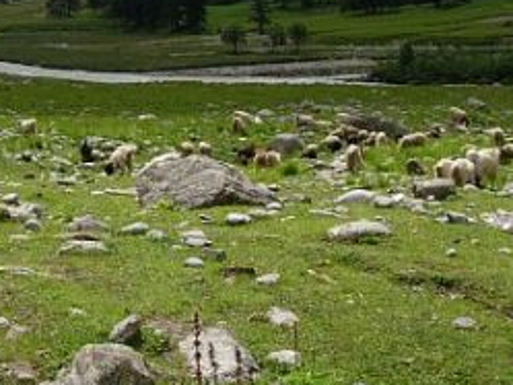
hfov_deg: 19.3
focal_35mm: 99
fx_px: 1468
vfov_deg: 14.6
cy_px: -22
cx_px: 14
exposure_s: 1/703
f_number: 4.8
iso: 64
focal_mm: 7.8
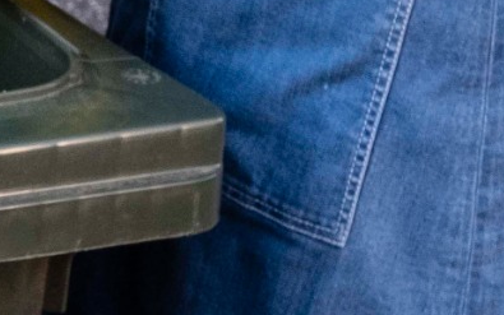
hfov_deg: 8.4
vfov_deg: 5.7
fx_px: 3173
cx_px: -666
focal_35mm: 231
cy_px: 97
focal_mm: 23
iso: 400
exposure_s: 1/125
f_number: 7.1
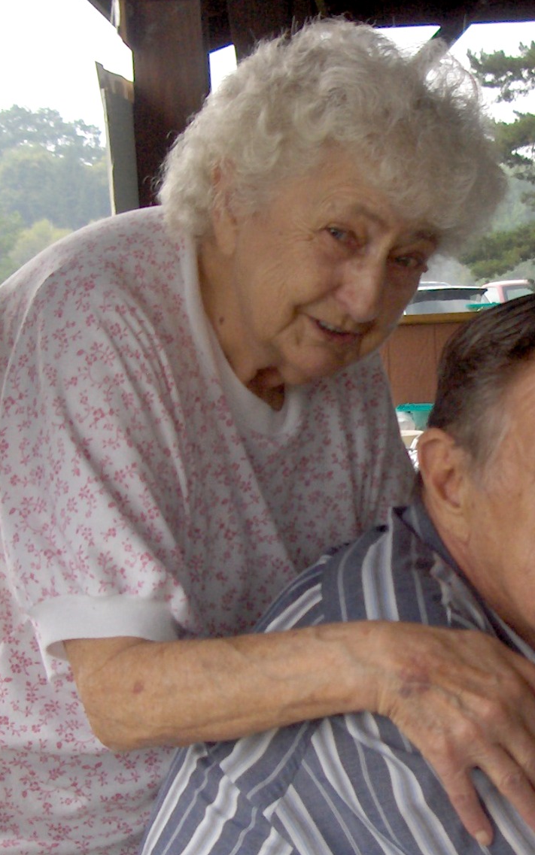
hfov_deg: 20.6
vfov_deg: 32.2
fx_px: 1469
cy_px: 568
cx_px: 343
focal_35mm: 63
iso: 142
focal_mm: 7.4
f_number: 2.9
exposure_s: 1/124
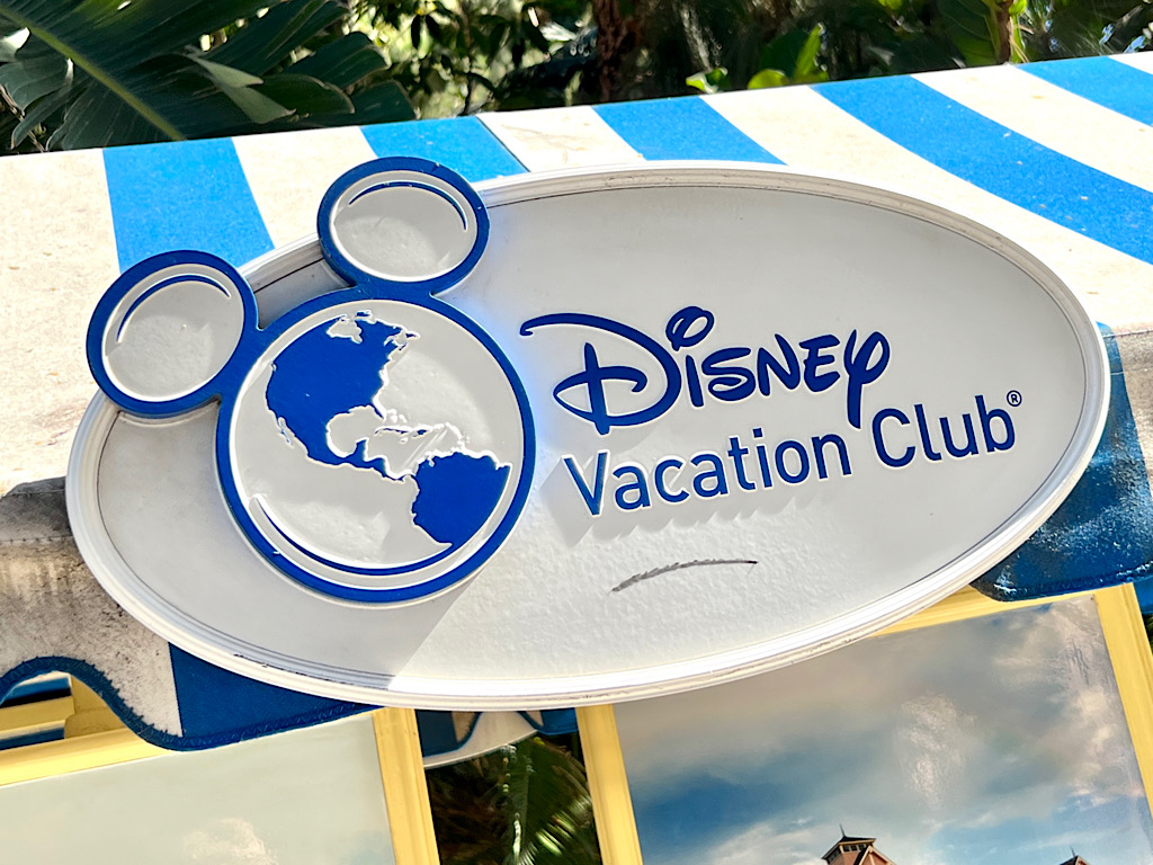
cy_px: 432
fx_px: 866
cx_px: 576
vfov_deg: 53.1
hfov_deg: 67.3
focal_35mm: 26
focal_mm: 5.7
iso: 50
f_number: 1.5
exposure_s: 1/1808
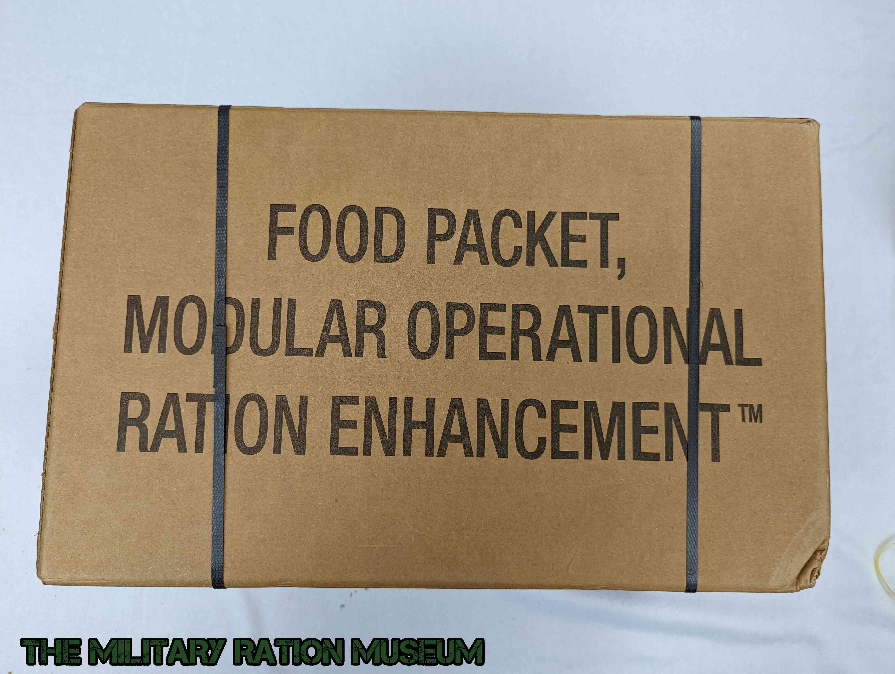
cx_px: 448
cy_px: 337
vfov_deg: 56.9
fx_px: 621
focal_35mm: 24
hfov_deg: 71.5
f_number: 1.85
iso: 100
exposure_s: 1/120
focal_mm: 6.81
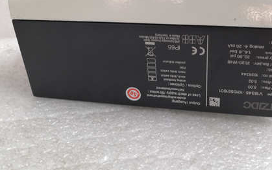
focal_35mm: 41
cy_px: 50
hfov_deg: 47.8
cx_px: 168
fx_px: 304
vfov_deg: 30.9
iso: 160
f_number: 1.8
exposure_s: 1/30
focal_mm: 3.95
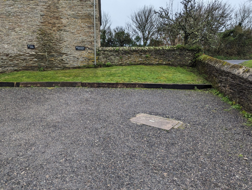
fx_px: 175
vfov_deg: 56.9
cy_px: 95
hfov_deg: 71.5
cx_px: 126
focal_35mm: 24
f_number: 1.85
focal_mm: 6.81
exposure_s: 1/583
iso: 47
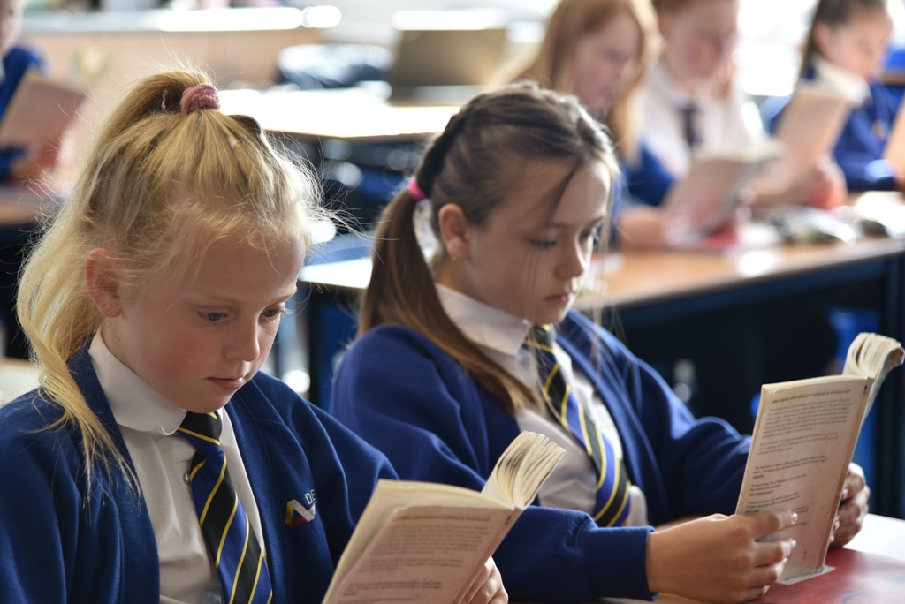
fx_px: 2641
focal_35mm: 105
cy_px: 302
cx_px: 452
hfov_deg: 19.4
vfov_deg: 13.1
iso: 400
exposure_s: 1/160
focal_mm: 105
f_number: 4
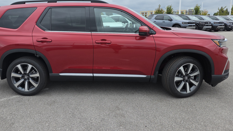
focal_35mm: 29
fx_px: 179
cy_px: 52
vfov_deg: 40.0
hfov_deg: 65.8
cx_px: 101
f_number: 1.7
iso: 80
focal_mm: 6.3
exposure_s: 1/1829
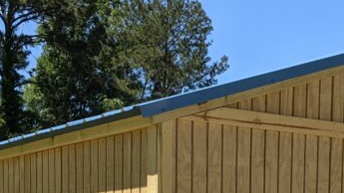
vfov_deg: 12.4
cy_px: 298
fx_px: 839
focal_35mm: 92
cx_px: 190
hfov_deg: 23.2
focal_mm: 4.38
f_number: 1.73
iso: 52
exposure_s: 1/2347
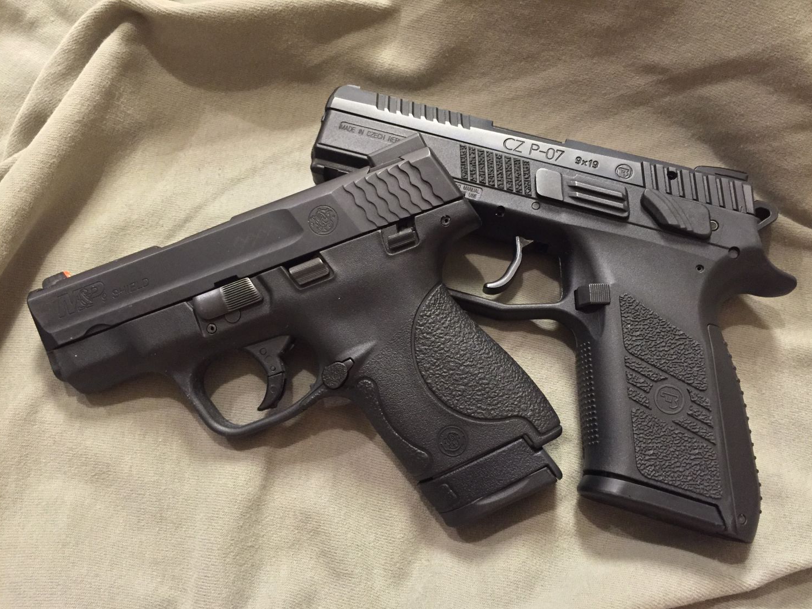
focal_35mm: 30
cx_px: 417
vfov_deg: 46.8
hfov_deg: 60.0
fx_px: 704
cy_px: 313
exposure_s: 1/15
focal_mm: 4.15
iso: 250
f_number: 2.2
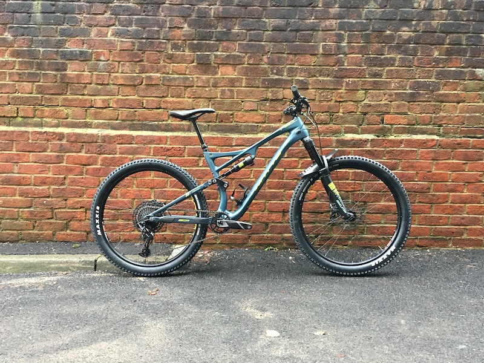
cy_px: 182
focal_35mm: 29
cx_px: 242
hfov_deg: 61.7
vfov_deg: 48.2
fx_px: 405
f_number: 2.2
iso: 200
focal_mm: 4.15
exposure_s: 1/33
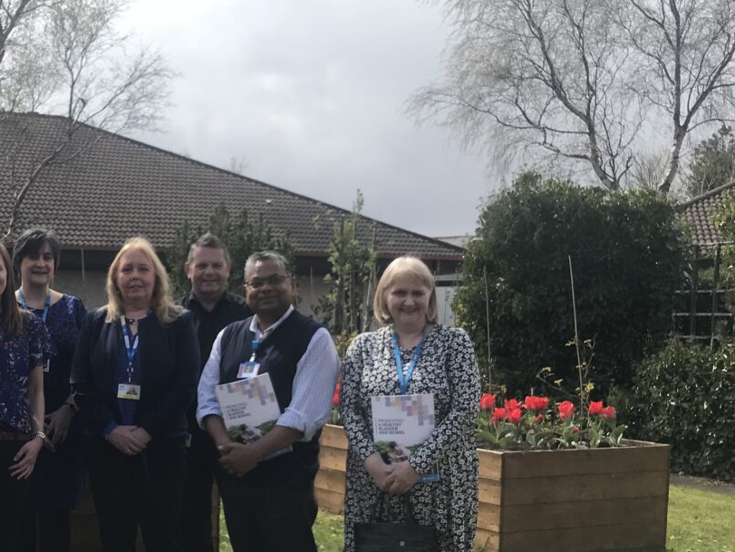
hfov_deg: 34.0
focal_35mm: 53
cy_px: 402
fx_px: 1126
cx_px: 60
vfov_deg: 27.2
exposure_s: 1/1742
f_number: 1.8
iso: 20
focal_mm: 3.99
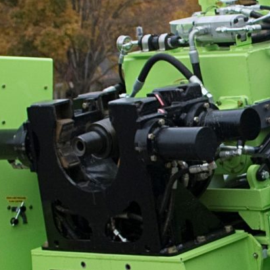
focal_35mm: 175
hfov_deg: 9.8
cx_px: 344
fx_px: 1544
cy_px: 172
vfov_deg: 10.0
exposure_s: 1/400
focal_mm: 22
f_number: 4.5
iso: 200
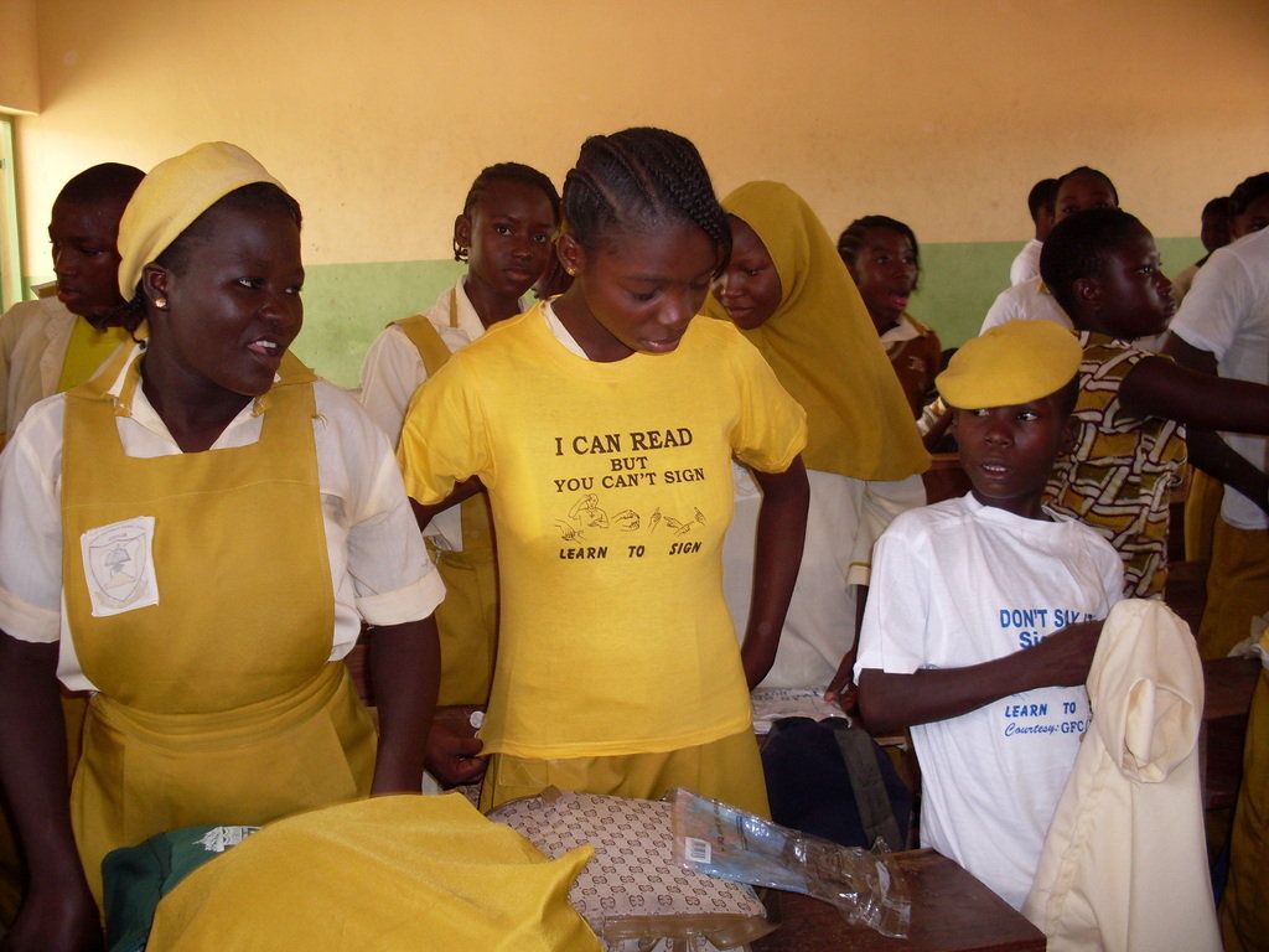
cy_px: 476
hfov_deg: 49.0
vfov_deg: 37.7
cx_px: 634
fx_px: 1393
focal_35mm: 38
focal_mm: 6.3
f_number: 2.8
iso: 100
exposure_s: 1/45
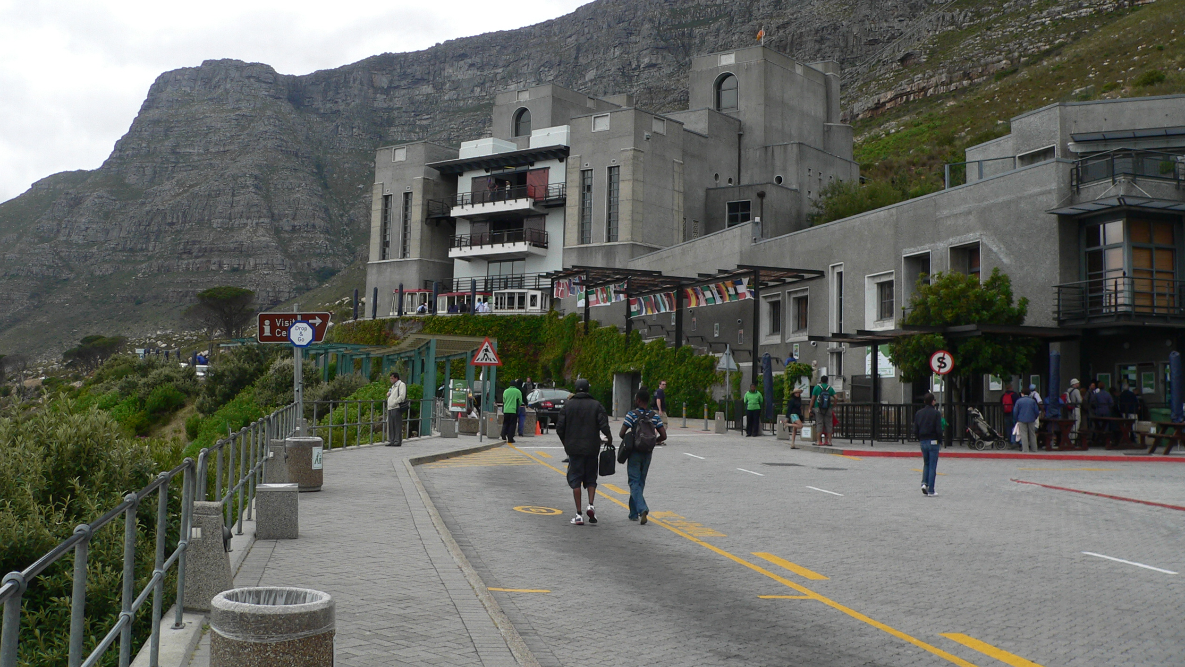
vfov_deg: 29.6
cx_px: 588
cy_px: 249
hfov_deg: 50.5
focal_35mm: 40
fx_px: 1257
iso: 80
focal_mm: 6
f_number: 4
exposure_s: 1/400
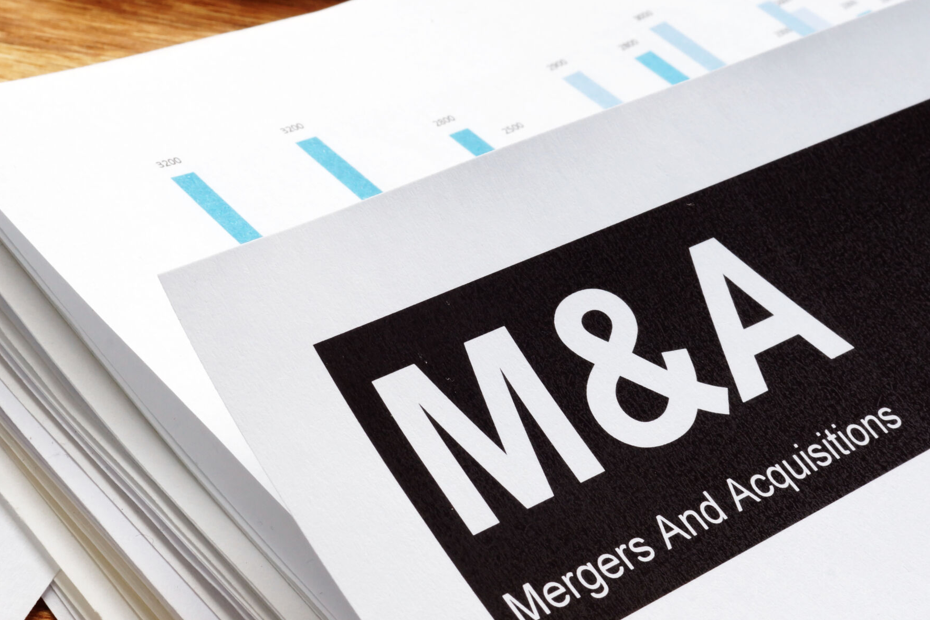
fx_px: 1679
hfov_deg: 30.6
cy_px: 290
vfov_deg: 20.9
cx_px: 271
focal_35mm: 65
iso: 200
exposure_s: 1/5
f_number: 20
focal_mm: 30
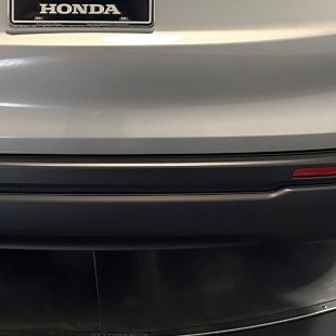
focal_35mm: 70
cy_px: -4
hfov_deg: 24.3
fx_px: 769
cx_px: 72
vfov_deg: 23.6
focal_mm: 6.86
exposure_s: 1/60
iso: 250
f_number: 1.78
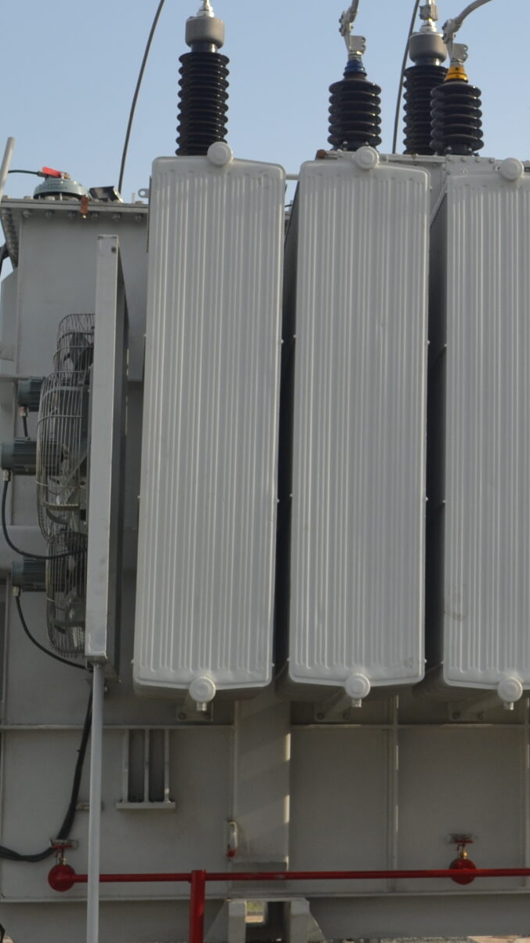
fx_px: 2174
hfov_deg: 13.4
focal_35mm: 87
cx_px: 677
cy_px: 426
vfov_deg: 24.4
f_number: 8
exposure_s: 1/250
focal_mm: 26
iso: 100
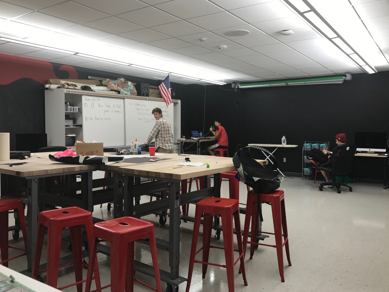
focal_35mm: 30
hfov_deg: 60.0
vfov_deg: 46.8
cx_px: 190
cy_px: 142
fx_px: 337
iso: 20
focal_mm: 3.99
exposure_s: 1/40
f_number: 1.8
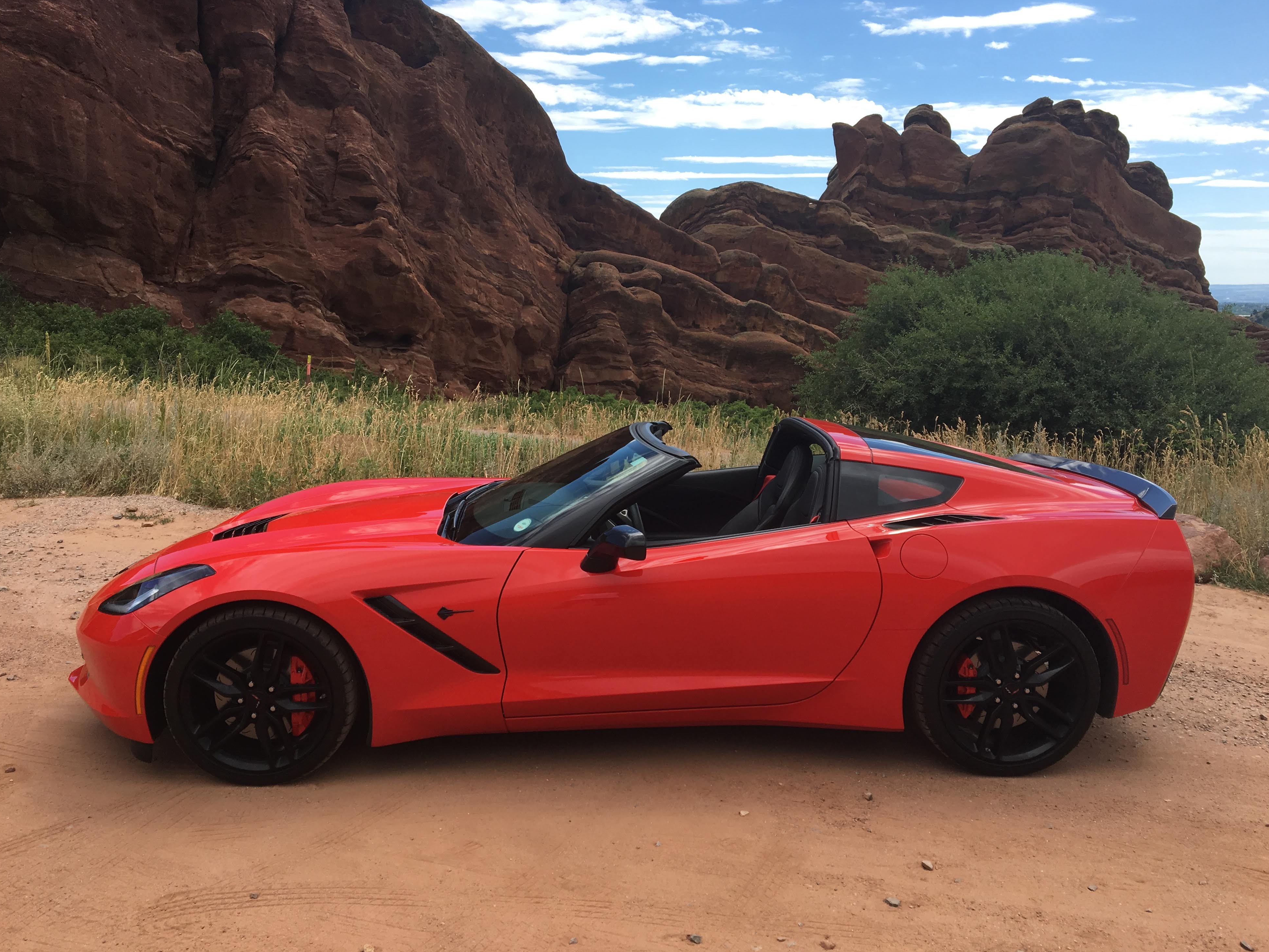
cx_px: 637
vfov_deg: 46.8
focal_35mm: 30
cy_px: 466
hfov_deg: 60.0
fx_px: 1100
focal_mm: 4.15
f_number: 2.2
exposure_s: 1/1040
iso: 25
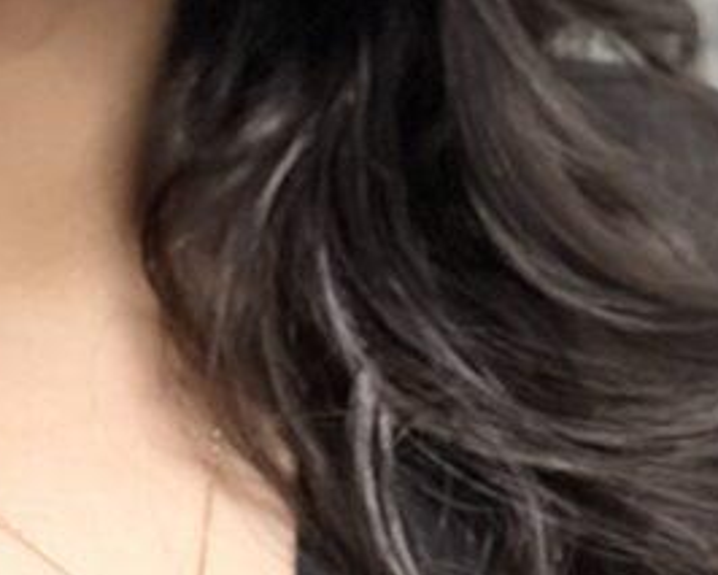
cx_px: -130
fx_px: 6144
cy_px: -570
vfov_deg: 5.3
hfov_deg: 6.6
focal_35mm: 289
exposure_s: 1/40
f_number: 2.8
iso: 250
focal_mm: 9
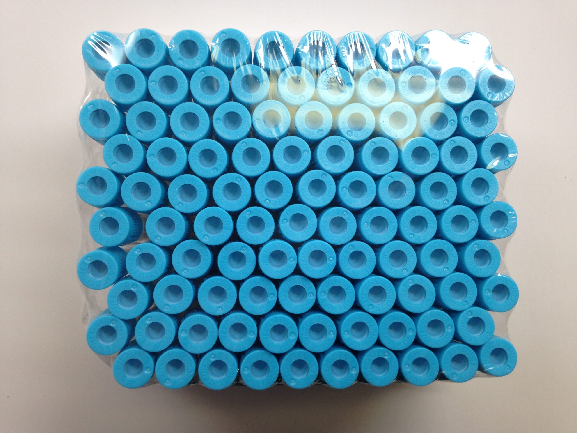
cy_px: 216
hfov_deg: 55.4
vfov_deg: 42.9
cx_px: 288
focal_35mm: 33
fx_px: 550
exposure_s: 1/40
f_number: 2.4
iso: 50
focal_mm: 4.12
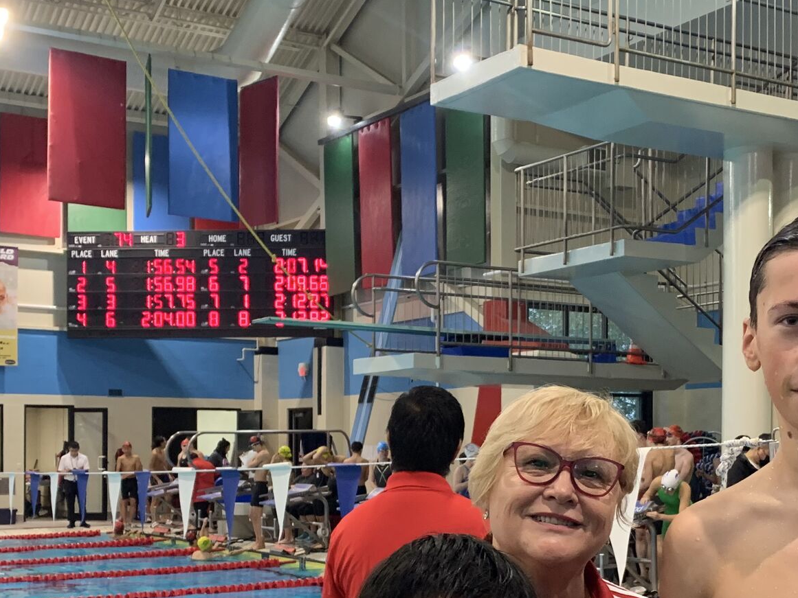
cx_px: 538
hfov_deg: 34.0
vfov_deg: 25.7
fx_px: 1291
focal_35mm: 56
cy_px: 464
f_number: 1.8
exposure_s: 1/60
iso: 250
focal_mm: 4.25
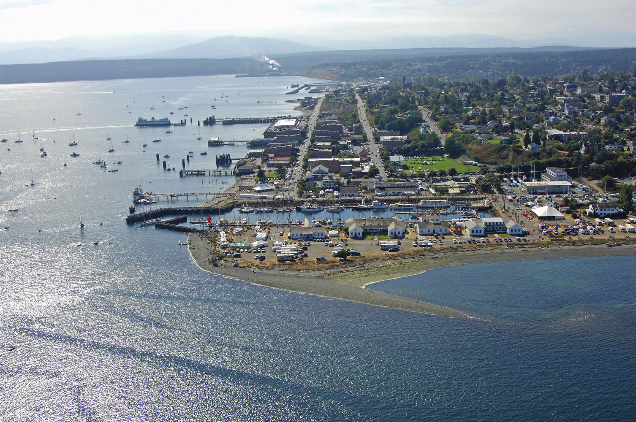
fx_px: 741
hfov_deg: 46.5
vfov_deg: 31.8
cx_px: 318
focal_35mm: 42
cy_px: 211
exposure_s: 1/1000
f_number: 8.5
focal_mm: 28
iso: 400
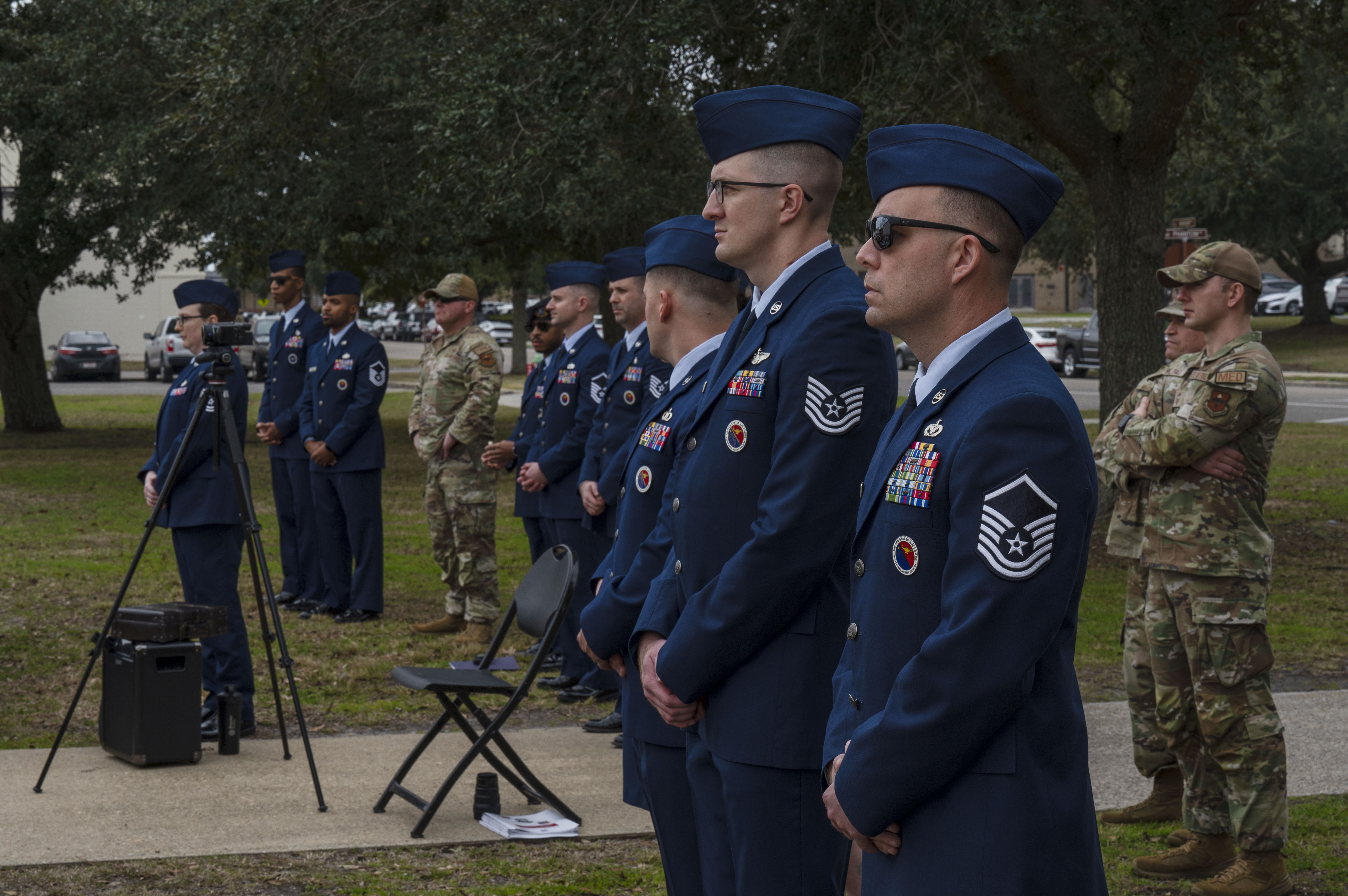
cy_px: 448
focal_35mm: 70
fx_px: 2619
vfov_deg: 19.4
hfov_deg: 28.9
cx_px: 674
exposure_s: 1/200
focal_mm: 70
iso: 160
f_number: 14
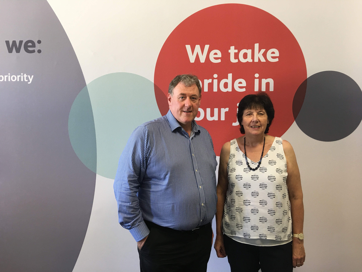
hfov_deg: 61.7
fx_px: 303
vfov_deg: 48.2
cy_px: 136
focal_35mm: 29
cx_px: 181
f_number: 2.2
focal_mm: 4.15
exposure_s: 1/33
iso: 40
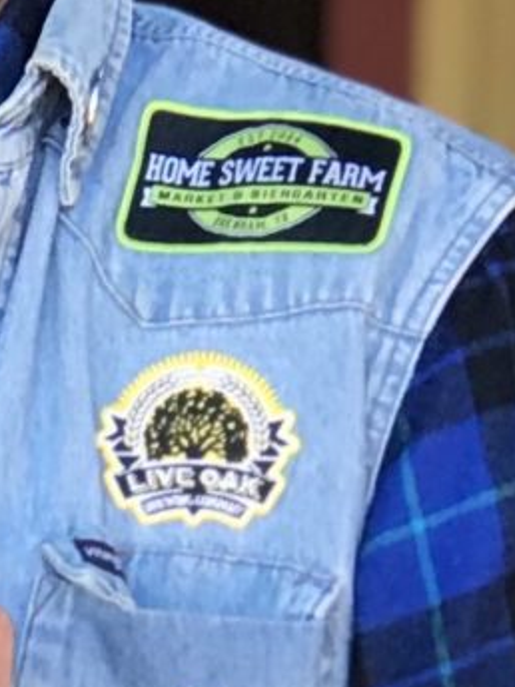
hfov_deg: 3.5
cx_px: -214
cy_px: 733
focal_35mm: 424
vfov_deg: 4.7
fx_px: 8411
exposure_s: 1/60
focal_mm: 6.6
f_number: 2.8
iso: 32
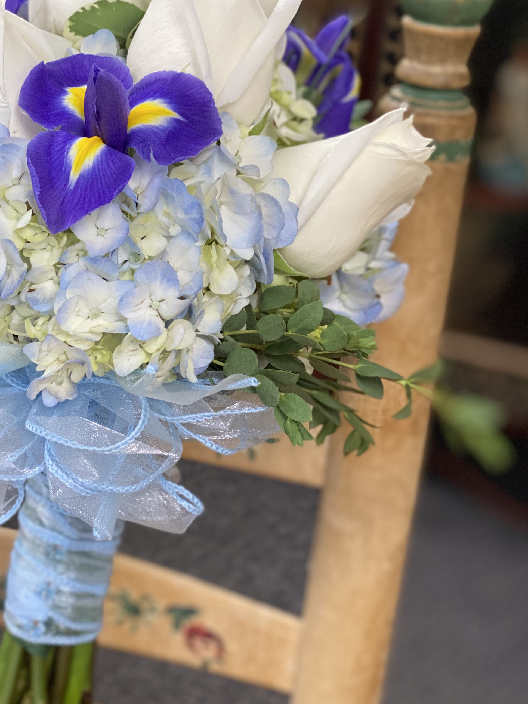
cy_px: 274
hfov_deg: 18.1
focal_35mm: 81
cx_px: 131
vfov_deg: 24.1
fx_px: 1647
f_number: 2
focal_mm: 6
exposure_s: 1/120
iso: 200
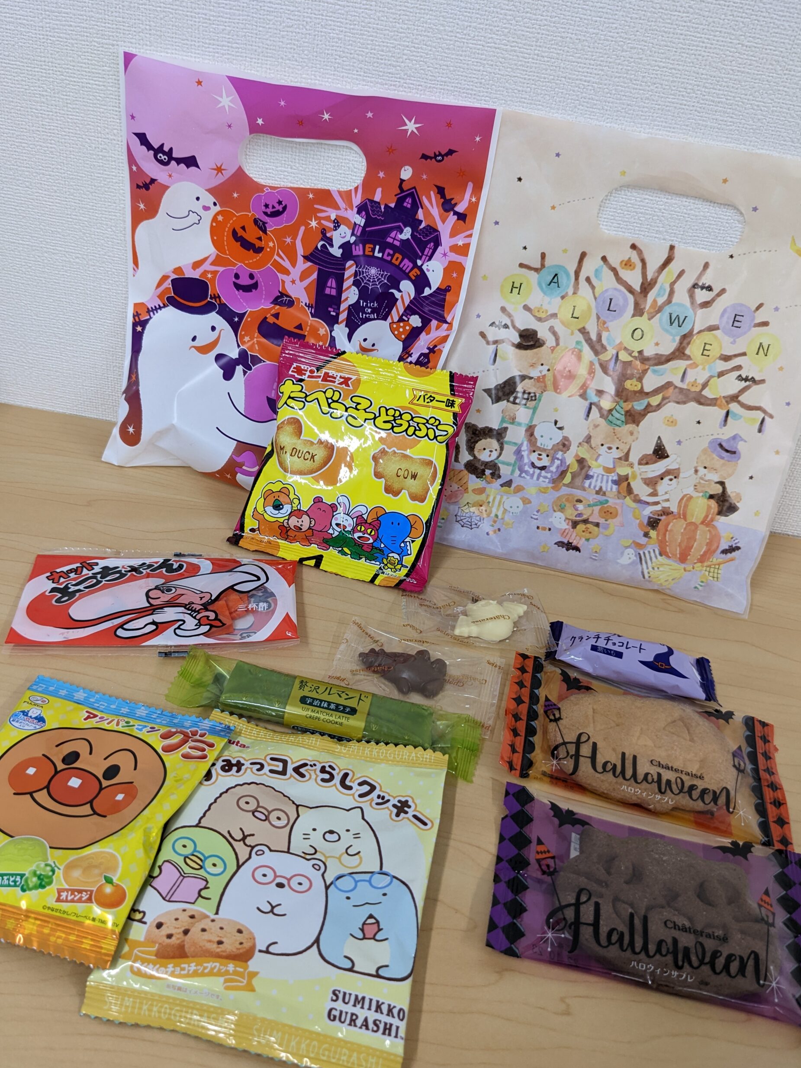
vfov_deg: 63.4
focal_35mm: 28
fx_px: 864
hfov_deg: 49.7
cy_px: 544
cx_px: 395
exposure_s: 1/120
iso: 72
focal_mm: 4.38
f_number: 1.73
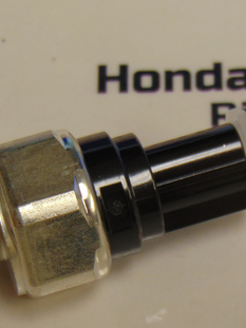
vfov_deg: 13.5
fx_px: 1384
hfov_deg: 10.2
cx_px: 112
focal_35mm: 146
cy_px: 180
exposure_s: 1/30
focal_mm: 12.8
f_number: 3.7
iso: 100
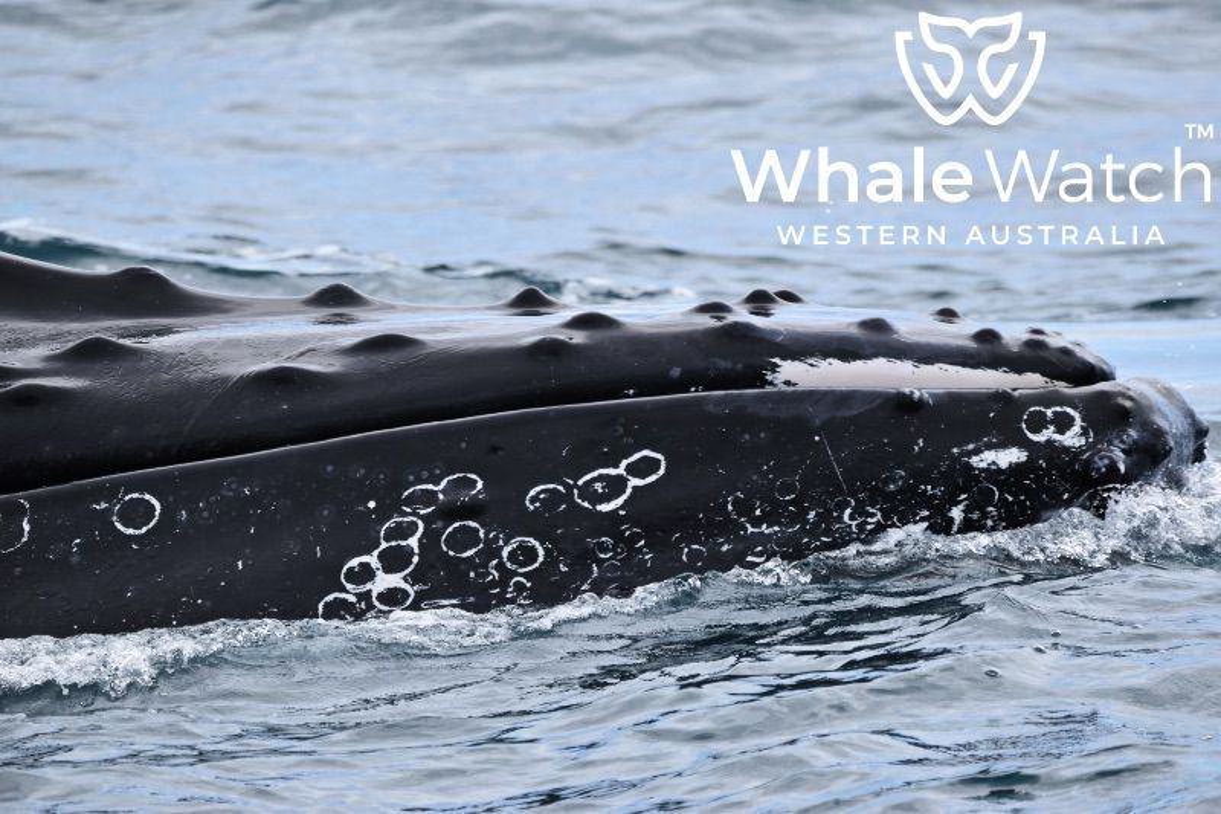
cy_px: 407
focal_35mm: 660
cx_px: 610
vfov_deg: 2.1
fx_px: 22379
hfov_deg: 3.1
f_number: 6.3
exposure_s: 1/1600
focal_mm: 440
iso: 400
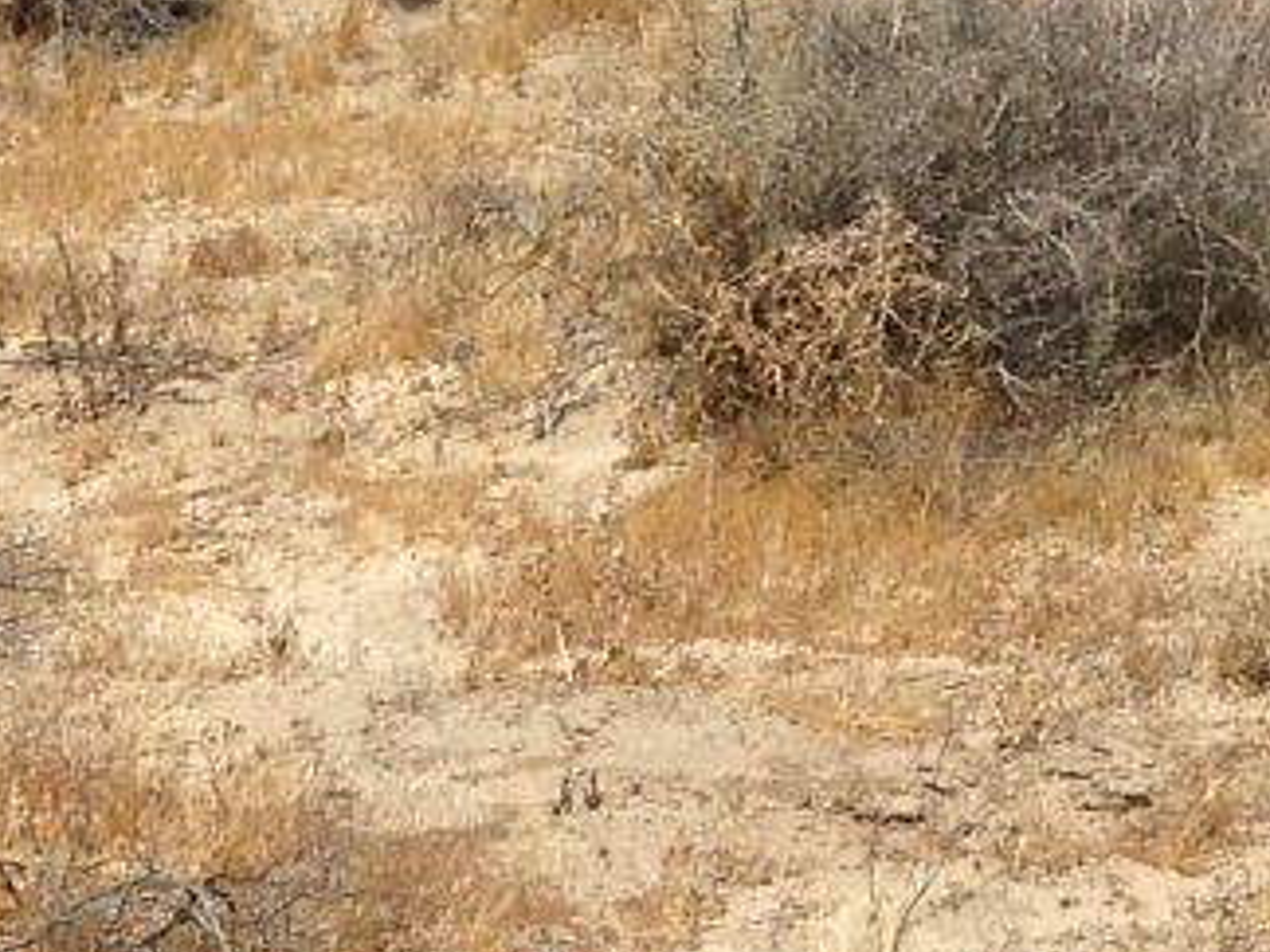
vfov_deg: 8.4
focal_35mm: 166
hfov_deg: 11.7
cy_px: 1967
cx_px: -169
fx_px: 6090
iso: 50
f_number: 2.4
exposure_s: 1/2584
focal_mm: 4.12
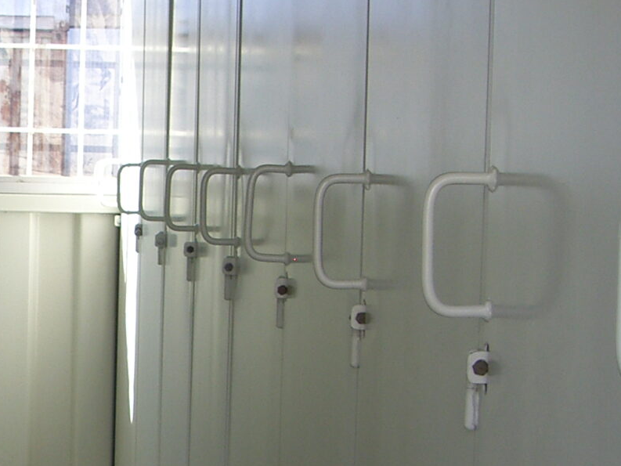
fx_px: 2027
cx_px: -22
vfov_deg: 13.1
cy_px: 324
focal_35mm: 113
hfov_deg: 17.0
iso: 50
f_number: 3.5
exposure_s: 1/80
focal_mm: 9
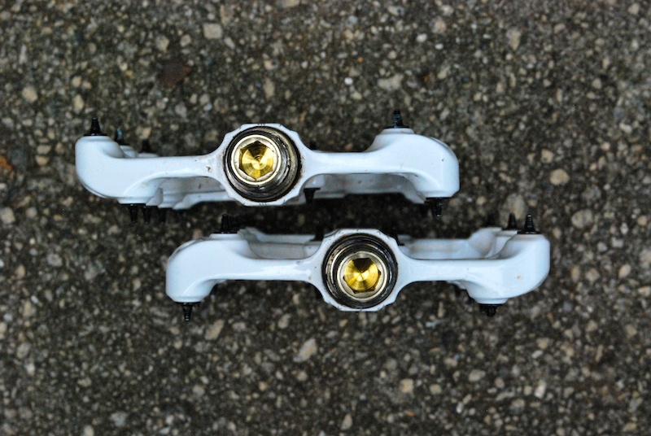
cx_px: 326
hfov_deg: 24.6
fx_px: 1494
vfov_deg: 16.6
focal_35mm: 82
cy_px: 218
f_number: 16
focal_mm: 55
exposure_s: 1/200
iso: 1600
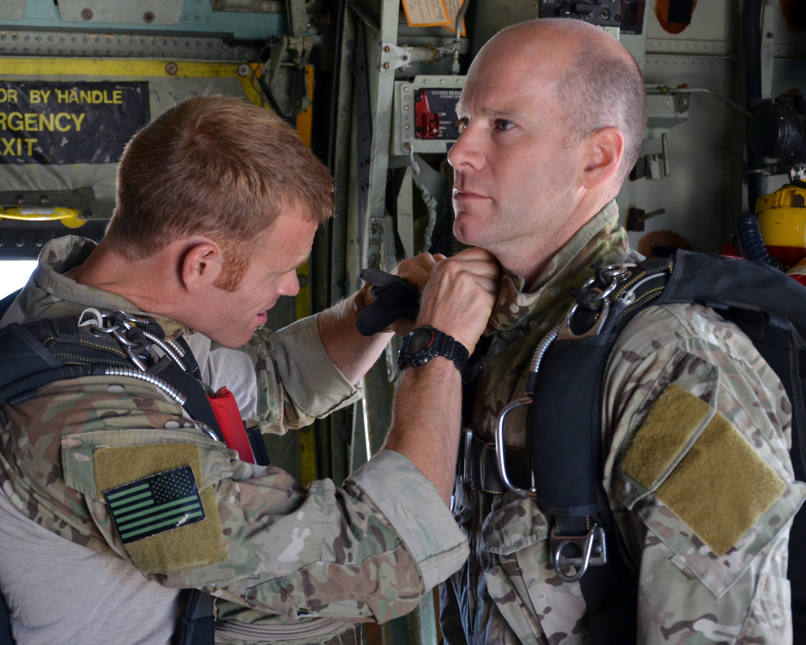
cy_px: 321
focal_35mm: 82
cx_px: 361
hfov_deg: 23.3
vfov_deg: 18.7
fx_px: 1956
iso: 400
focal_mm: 48
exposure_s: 1/60
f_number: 4.8
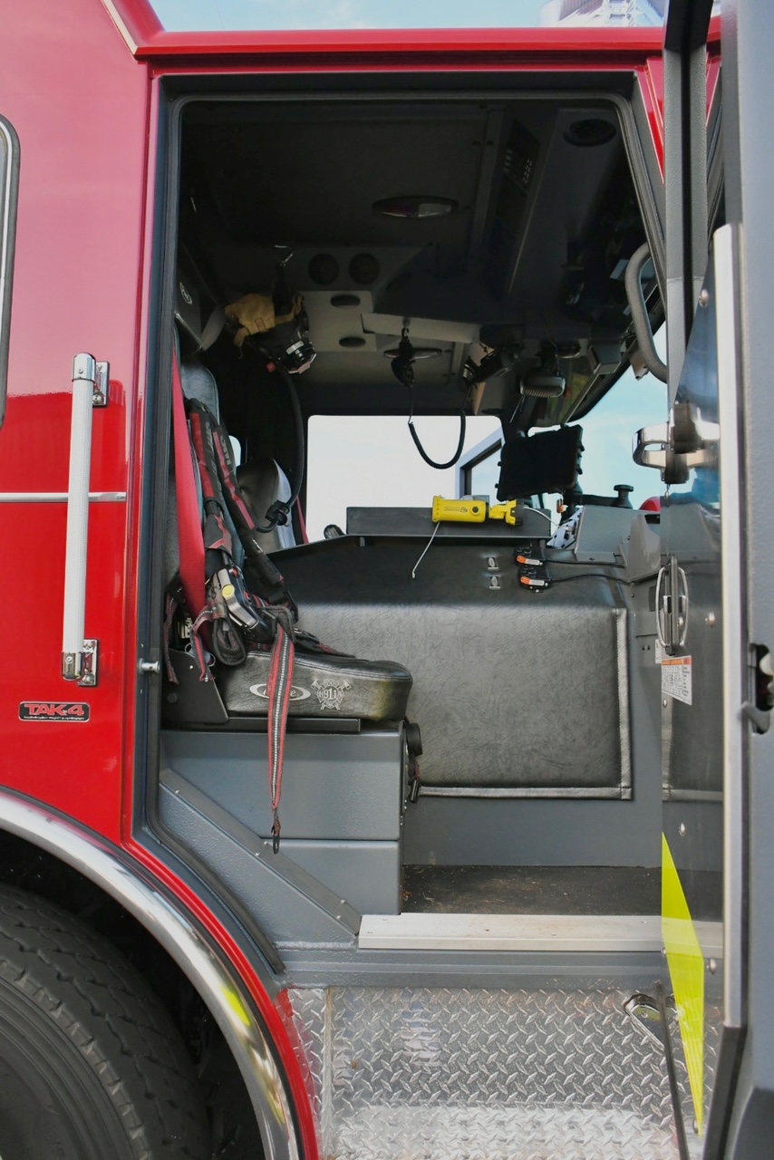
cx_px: 387
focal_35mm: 30
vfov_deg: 61.9
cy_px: 580
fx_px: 967
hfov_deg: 43.6
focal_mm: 20
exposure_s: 1/1250
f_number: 5
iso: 2800
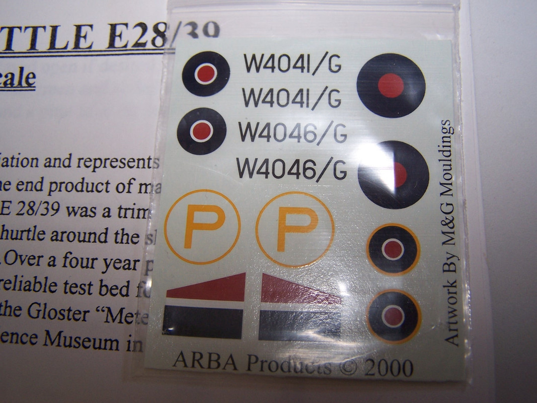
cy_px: 202
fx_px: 589
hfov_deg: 49.0
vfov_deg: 37.7
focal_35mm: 38
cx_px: 268
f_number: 2.8
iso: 80
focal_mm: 6.3
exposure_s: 1/60
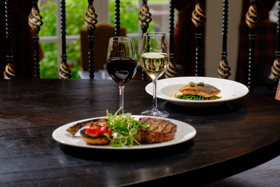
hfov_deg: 20.6
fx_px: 770
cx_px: 140
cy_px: 94
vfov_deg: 13.8
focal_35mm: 99
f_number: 4.5
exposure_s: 1/125
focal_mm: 66
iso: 200
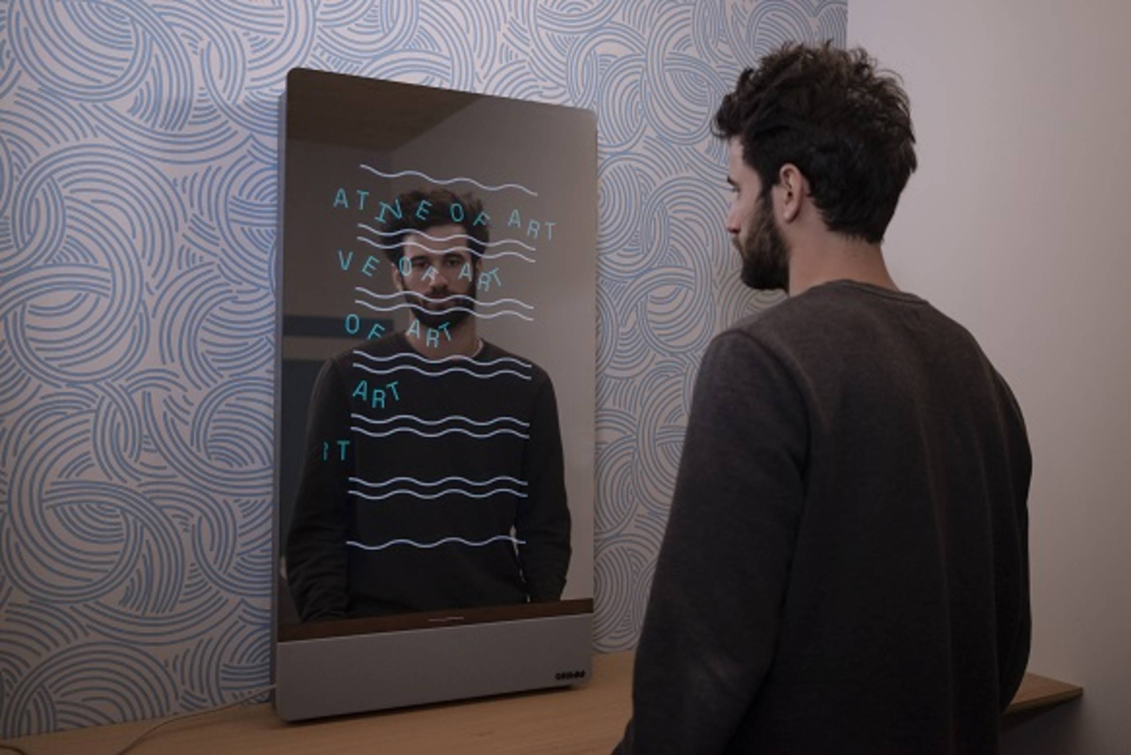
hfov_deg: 54.4
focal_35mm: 35
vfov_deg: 37.9
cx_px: 566
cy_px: 378
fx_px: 1100
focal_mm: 35
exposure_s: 1/100
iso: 640
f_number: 2.8
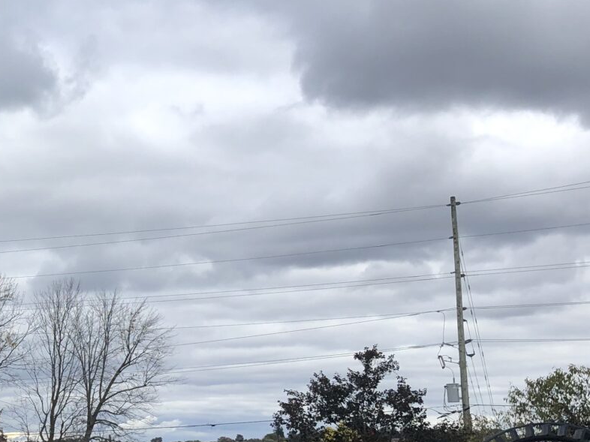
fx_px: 1244
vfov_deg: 20.1
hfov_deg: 25.2
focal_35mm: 73
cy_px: 271
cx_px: -21
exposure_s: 1/1333
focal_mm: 4
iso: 20
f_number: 1.8
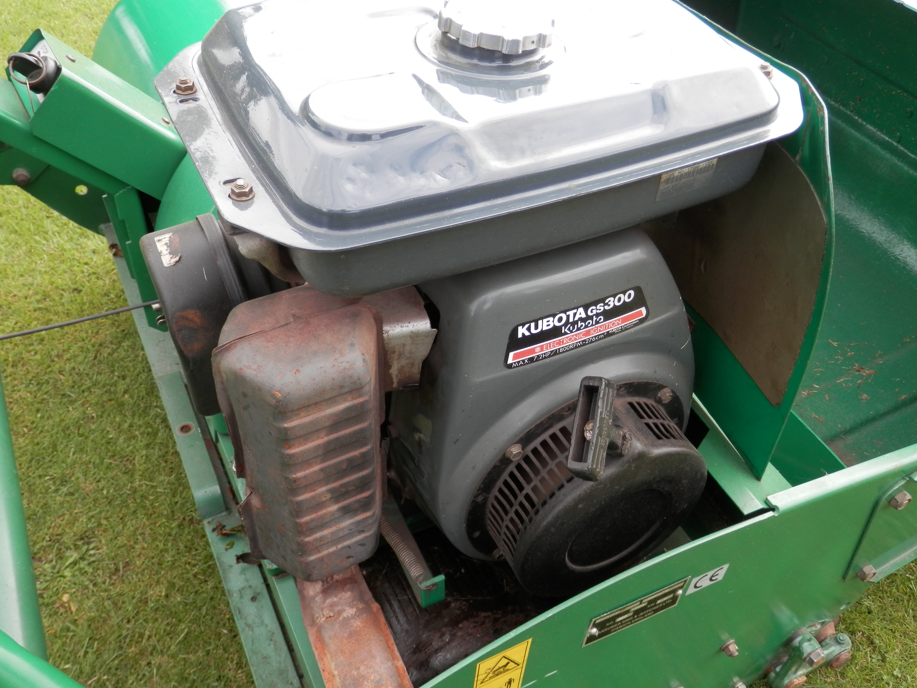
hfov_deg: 60.0
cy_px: 344
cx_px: 458
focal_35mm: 30
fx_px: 795
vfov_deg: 46.8
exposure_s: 1/125
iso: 80
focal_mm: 5.5
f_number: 3.3
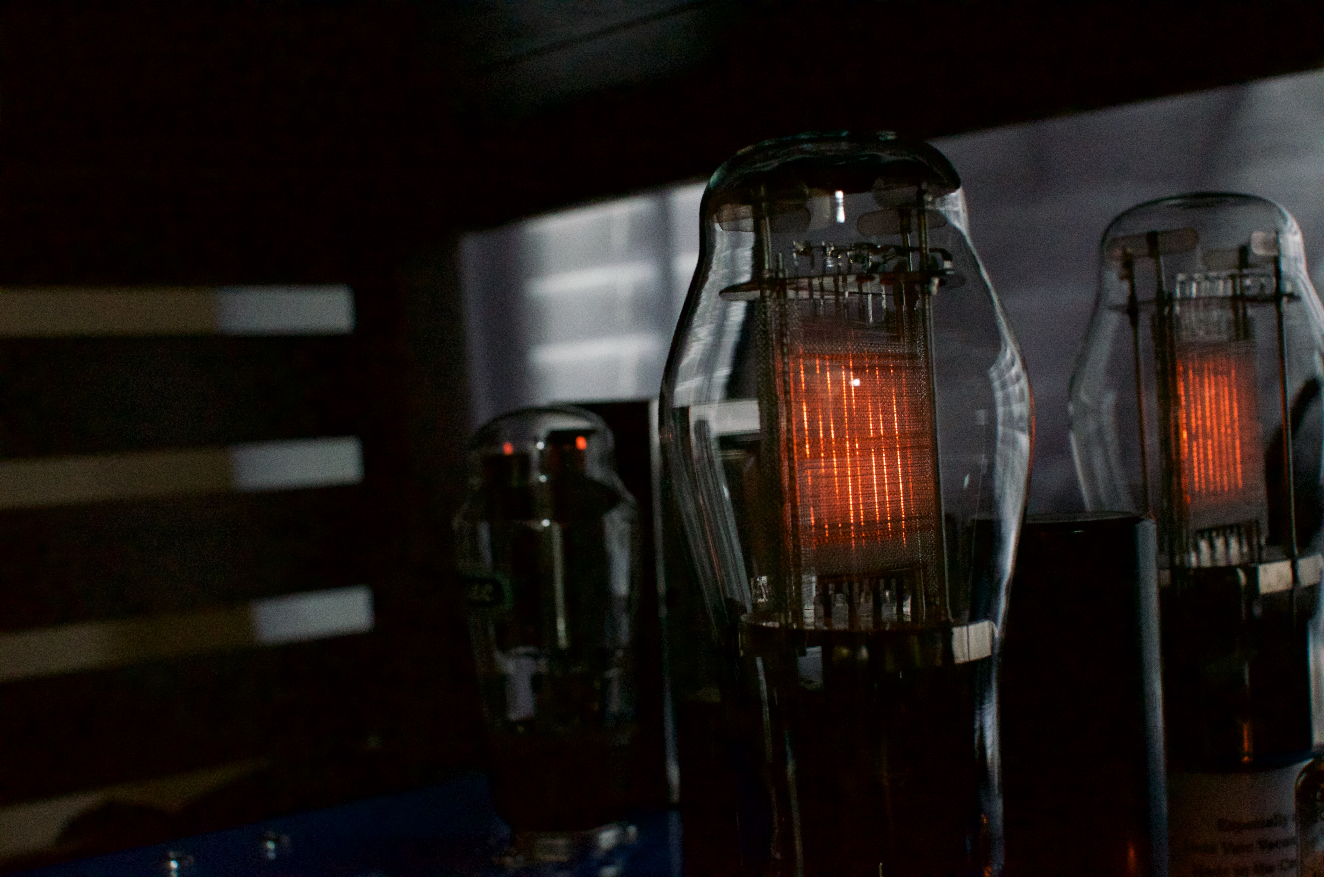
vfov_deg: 29.7
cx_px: 662
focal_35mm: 45
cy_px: 438
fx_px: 1652
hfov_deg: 43.7
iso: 3200
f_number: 6.3
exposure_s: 1/50
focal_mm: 30
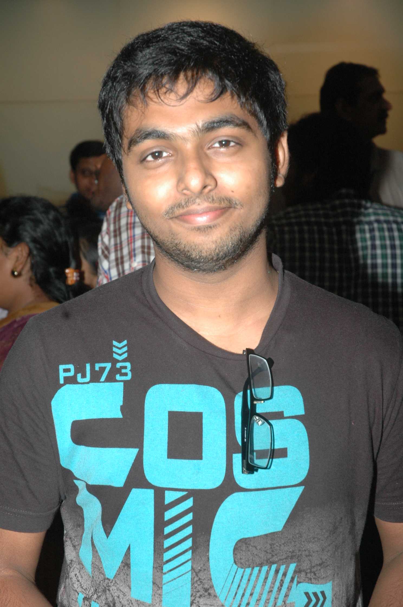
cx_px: 202
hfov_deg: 16.5
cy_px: 304
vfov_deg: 24.6
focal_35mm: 82
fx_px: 1389
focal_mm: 55
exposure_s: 1/125
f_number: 6.3
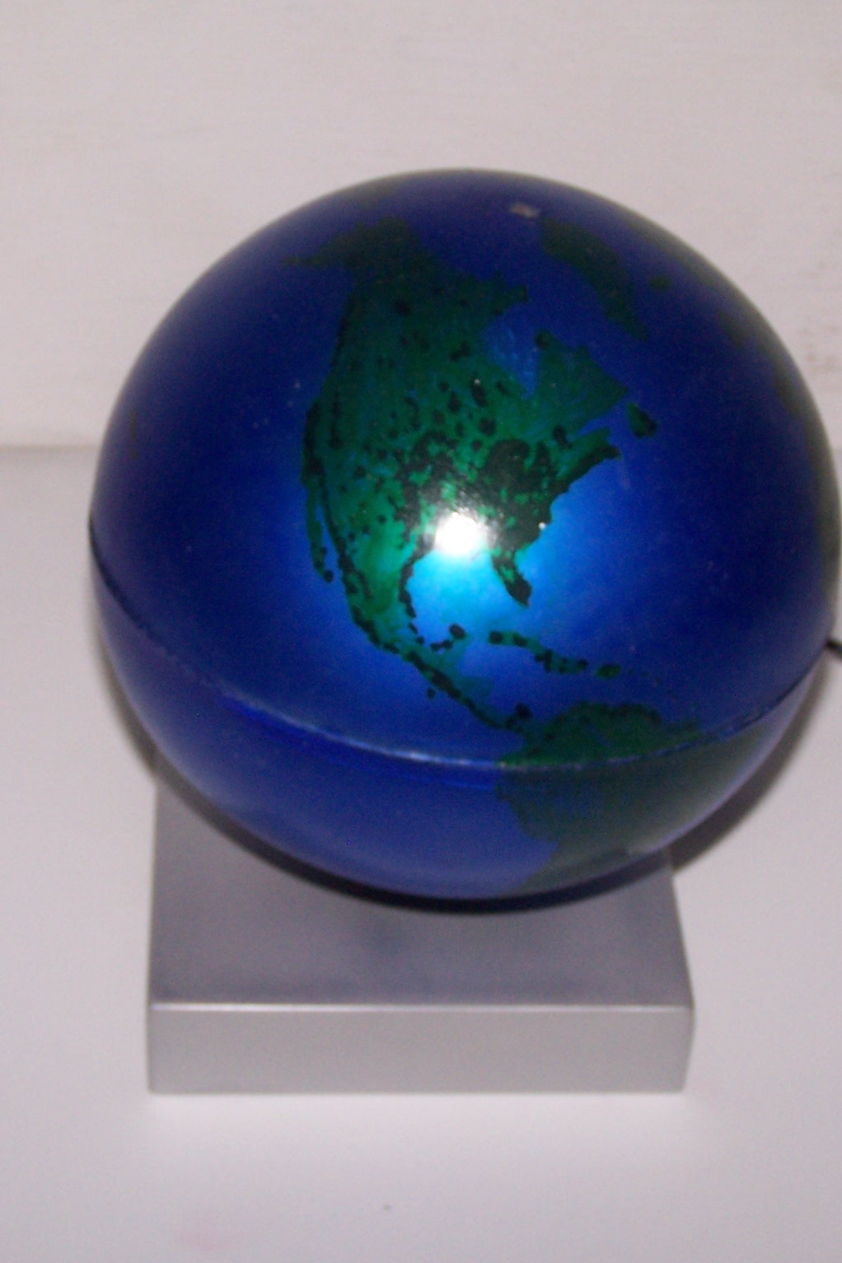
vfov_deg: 24.8
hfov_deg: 16.7
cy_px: 632
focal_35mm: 82
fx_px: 2877
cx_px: 435
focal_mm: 9.8
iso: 140
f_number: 3.1
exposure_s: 1/80
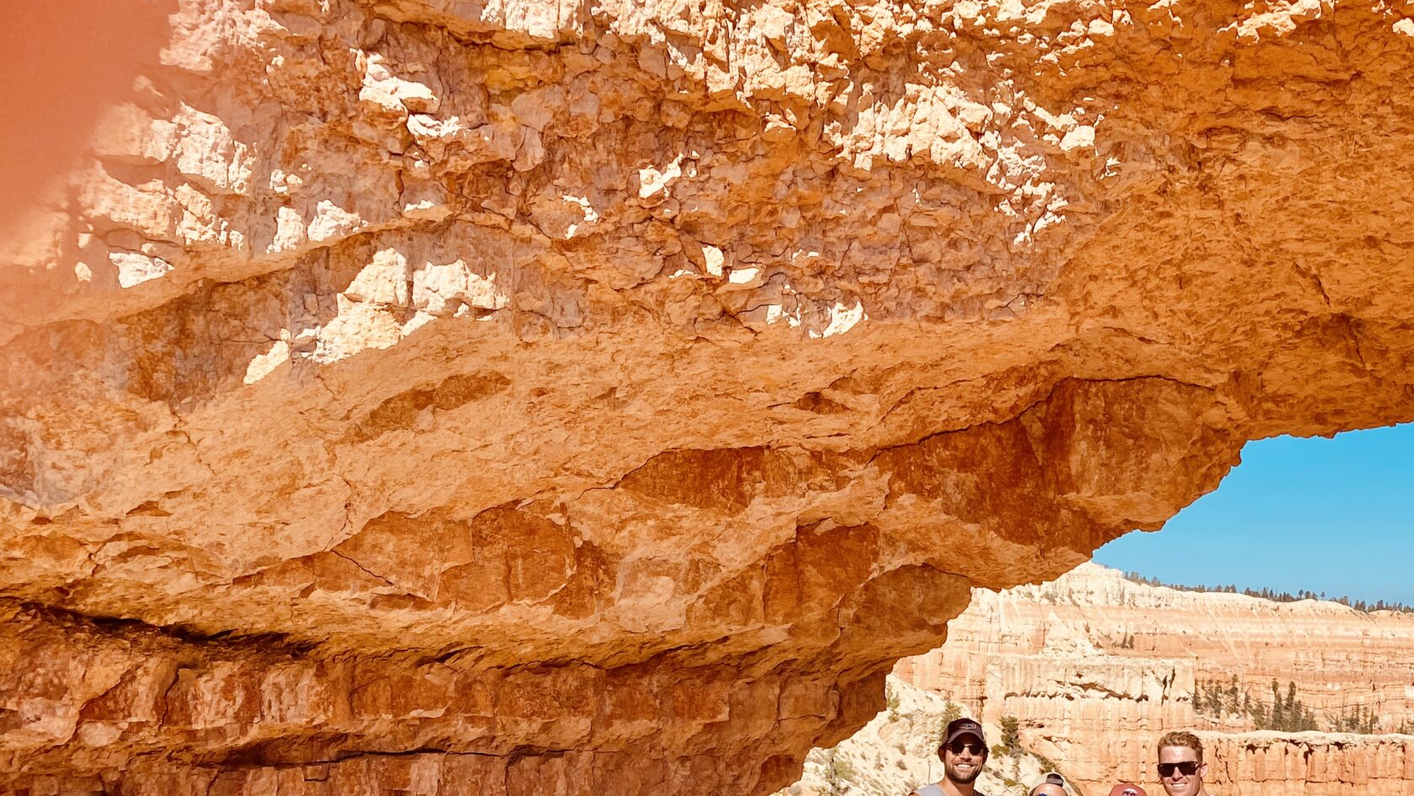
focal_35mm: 43
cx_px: 1048
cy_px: 750
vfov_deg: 26.6
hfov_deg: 45.8
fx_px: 1612
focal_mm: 4.25
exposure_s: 1/4608
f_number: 1.8
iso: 32
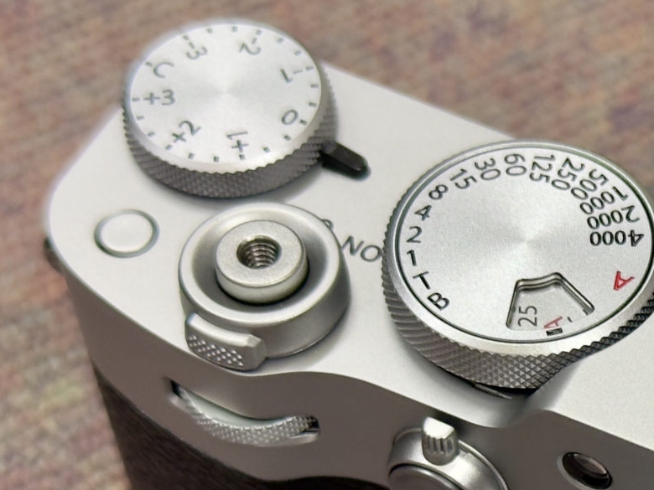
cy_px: 573
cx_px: 787
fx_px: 2381
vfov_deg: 11.5
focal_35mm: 126
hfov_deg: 15.1
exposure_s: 1/50
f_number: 1.78
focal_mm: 6.76
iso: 160
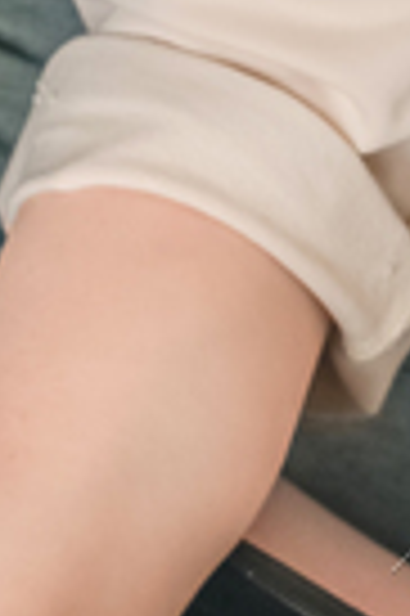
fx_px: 5651
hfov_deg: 4.1
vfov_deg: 6.2
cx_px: -559
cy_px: 789
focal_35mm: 330
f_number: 4
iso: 250
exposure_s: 1/125
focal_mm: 34.3
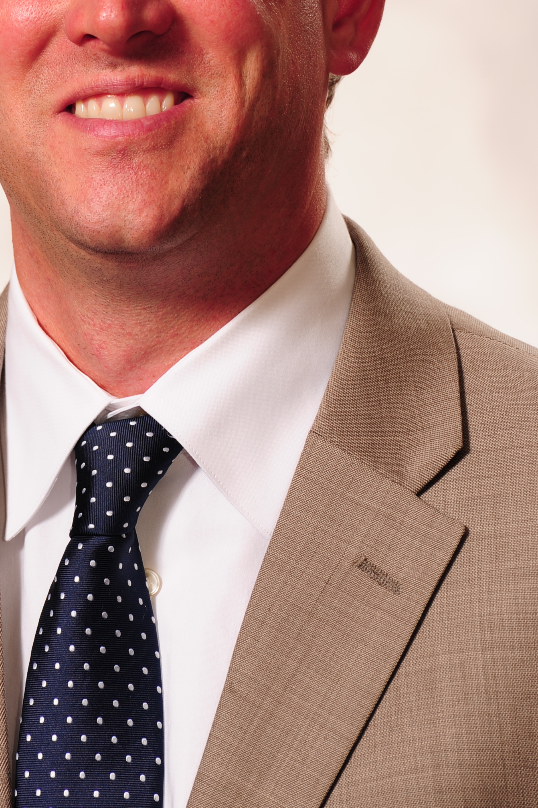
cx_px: 143
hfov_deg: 4.5
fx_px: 6911
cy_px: 176
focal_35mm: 308
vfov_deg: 6.7
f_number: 9.5
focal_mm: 195
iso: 250
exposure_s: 1/180
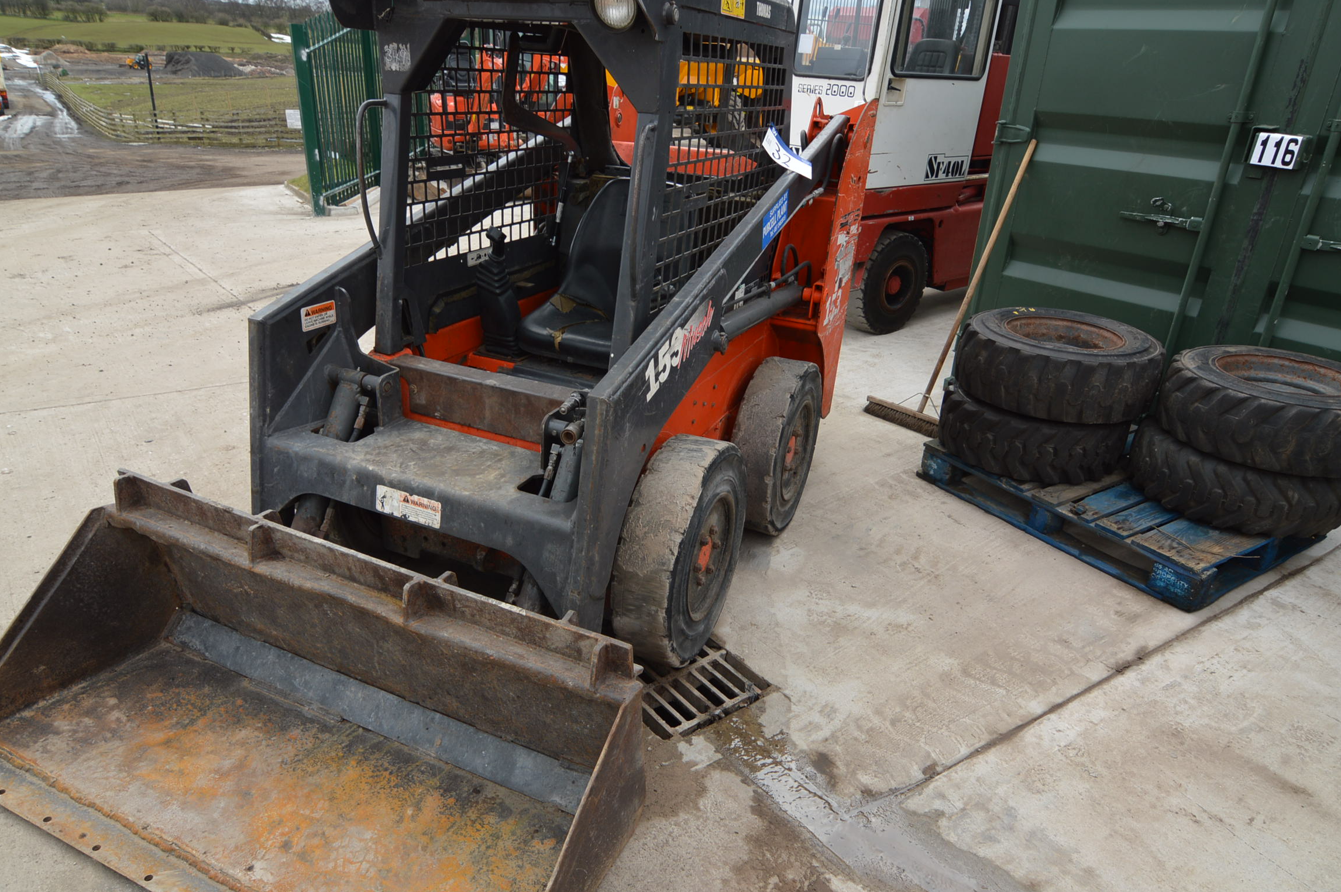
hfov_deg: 79.5
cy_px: 481
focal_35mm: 22
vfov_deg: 57.8
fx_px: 806
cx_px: 645
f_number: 5.6
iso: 100
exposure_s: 1/125
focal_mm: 11
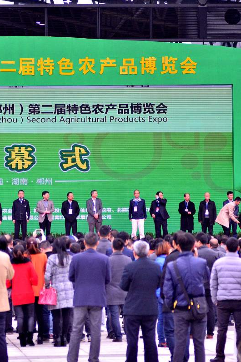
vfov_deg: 11.4
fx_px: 1819
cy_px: 181
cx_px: 15
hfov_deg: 7.6
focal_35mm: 181
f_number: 3.2
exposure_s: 1/1000
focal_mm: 80
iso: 1250
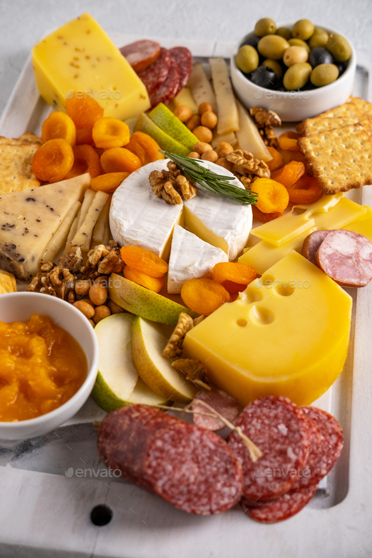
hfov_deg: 25.5
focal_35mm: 53
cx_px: 186
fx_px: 821
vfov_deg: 37.5
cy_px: 279
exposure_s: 1/180
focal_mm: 35
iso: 100
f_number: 4
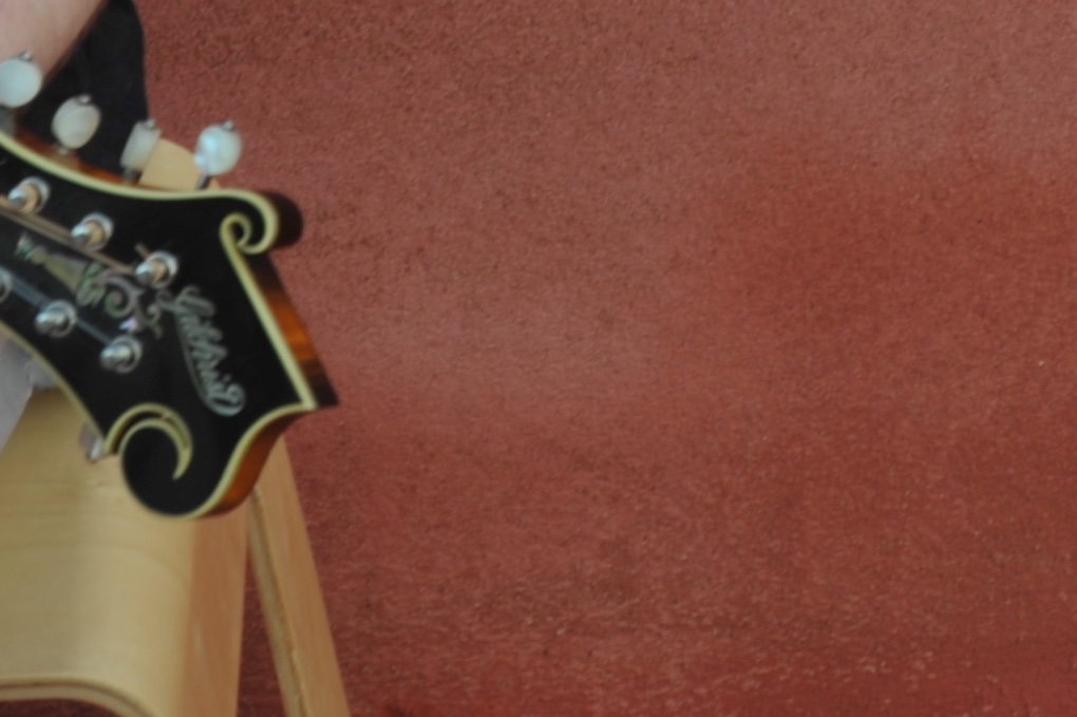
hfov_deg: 14.0
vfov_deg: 8.9
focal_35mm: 146
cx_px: 836
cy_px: -679
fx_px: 4366
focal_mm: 35
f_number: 10
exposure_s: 1/80
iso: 100
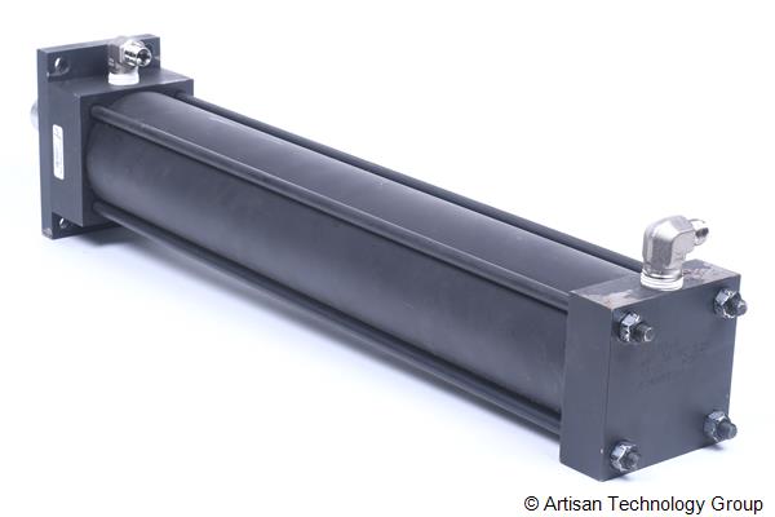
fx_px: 1098
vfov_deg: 26.5
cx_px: 388
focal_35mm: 51
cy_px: 258
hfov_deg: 38.9
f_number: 13
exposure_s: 1/200
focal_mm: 34
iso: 200
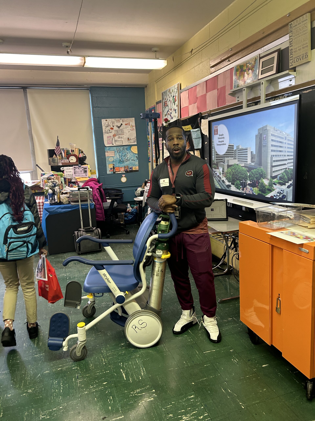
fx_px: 315
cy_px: 210
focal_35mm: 26
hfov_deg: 53.1
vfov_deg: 67.3
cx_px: 158
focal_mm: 5.7
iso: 160
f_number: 1.5
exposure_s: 1/60
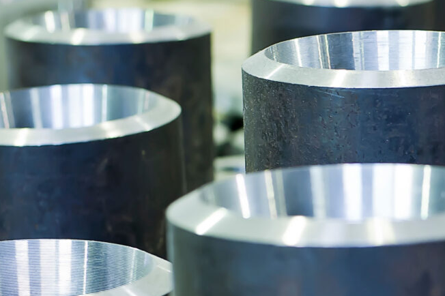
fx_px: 2730
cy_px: 406
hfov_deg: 9.1
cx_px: 623
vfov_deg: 6.2
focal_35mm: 221
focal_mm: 50
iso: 100
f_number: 4.5
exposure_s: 3
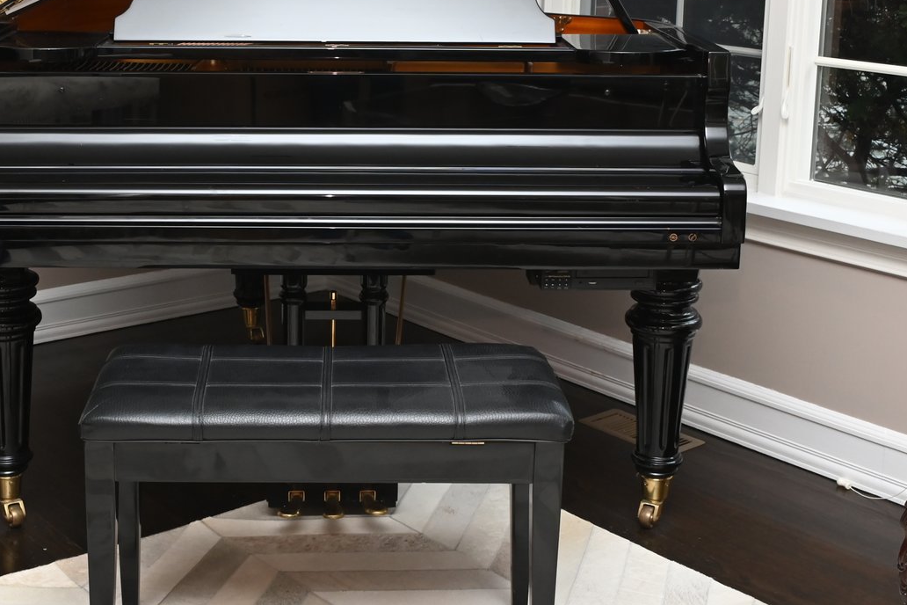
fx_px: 1562
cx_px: 372
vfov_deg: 21.7
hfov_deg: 32.3
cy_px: 164
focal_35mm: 62
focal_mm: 32
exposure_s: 1/60
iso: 1600
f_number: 11
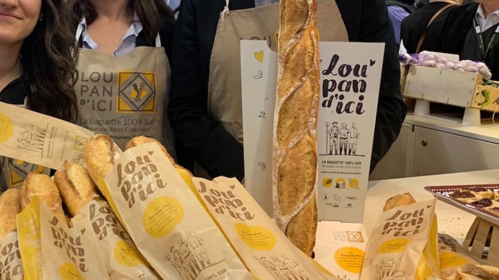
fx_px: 675
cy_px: 84
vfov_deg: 23.3
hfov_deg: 39.0
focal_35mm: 51
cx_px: 98
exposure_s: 1/50
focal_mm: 4.25
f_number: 1.8
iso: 125
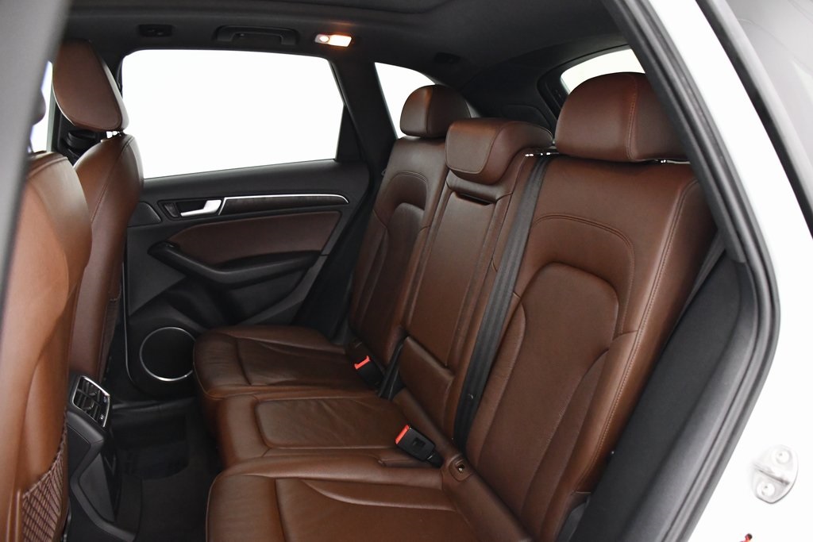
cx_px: 406
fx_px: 610
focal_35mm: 27
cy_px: 271
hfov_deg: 67.4
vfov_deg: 47.9
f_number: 3.5
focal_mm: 18
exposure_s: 1/60
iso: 4500
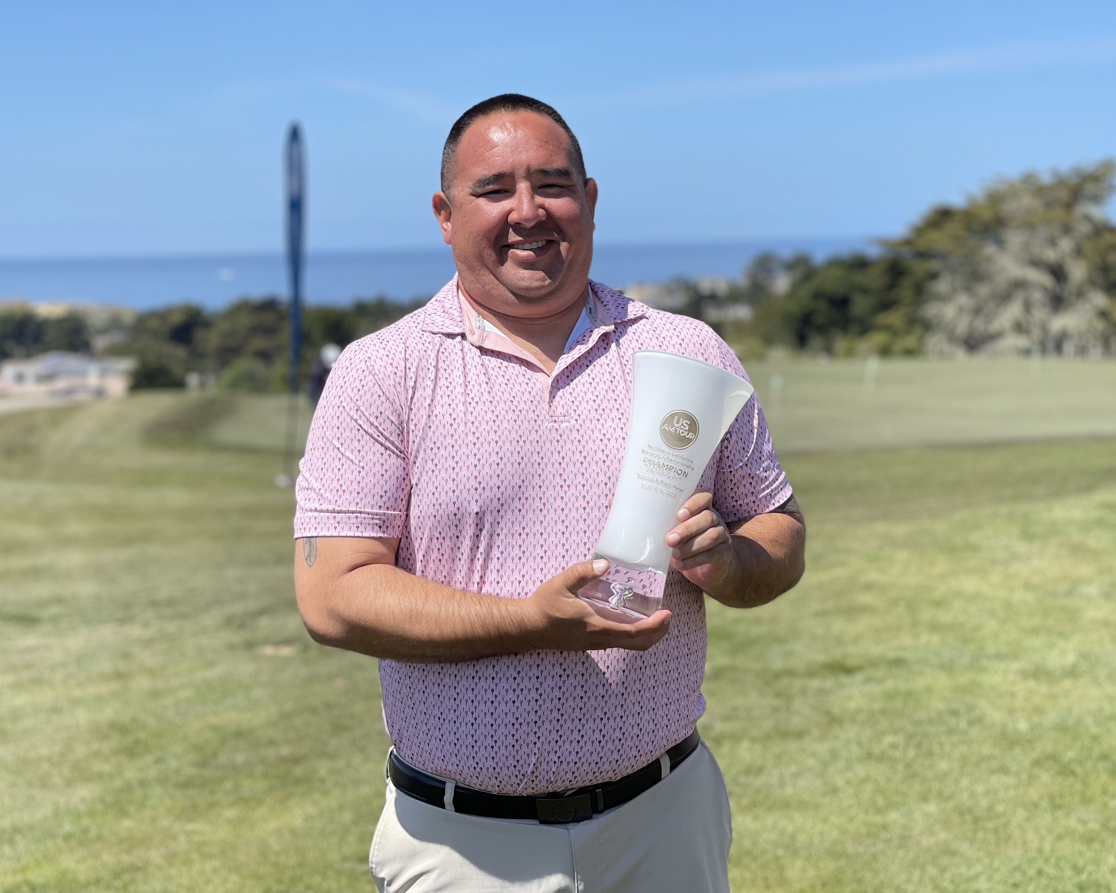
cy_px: 448
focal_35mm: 67
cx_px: 526
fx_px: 2213
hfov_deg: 28.3
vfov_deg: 22.8
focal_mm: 7.5
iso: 32
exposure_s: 1/1553
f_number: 2.2
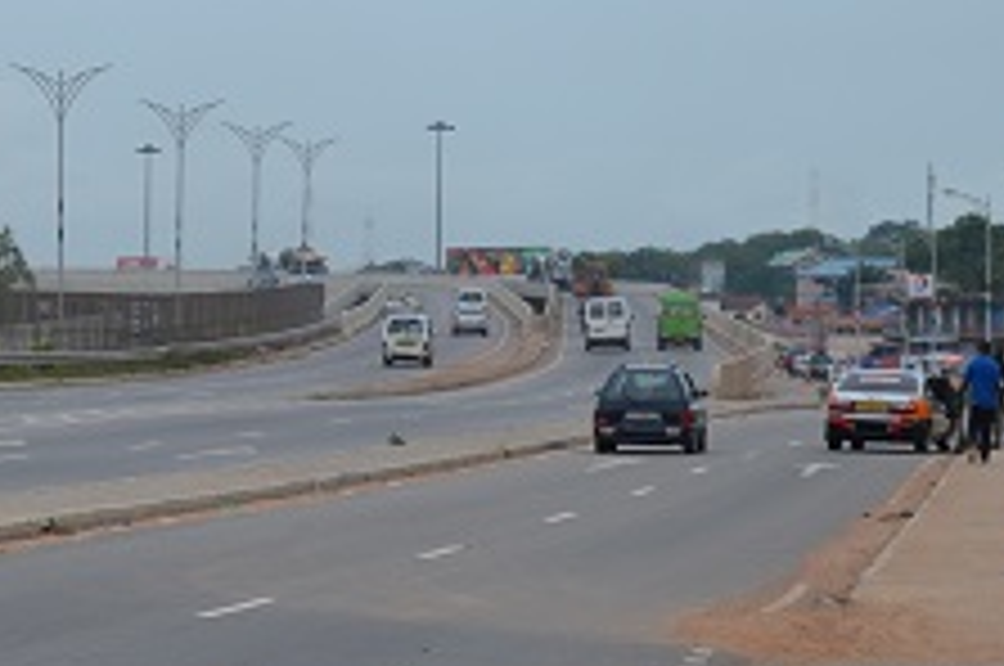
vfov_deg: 6.1
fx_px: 6276
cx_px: -81
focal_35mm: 225
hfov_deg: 9.1
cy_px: 349
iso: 100
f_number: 7.1
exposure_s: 1/200
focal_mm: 55
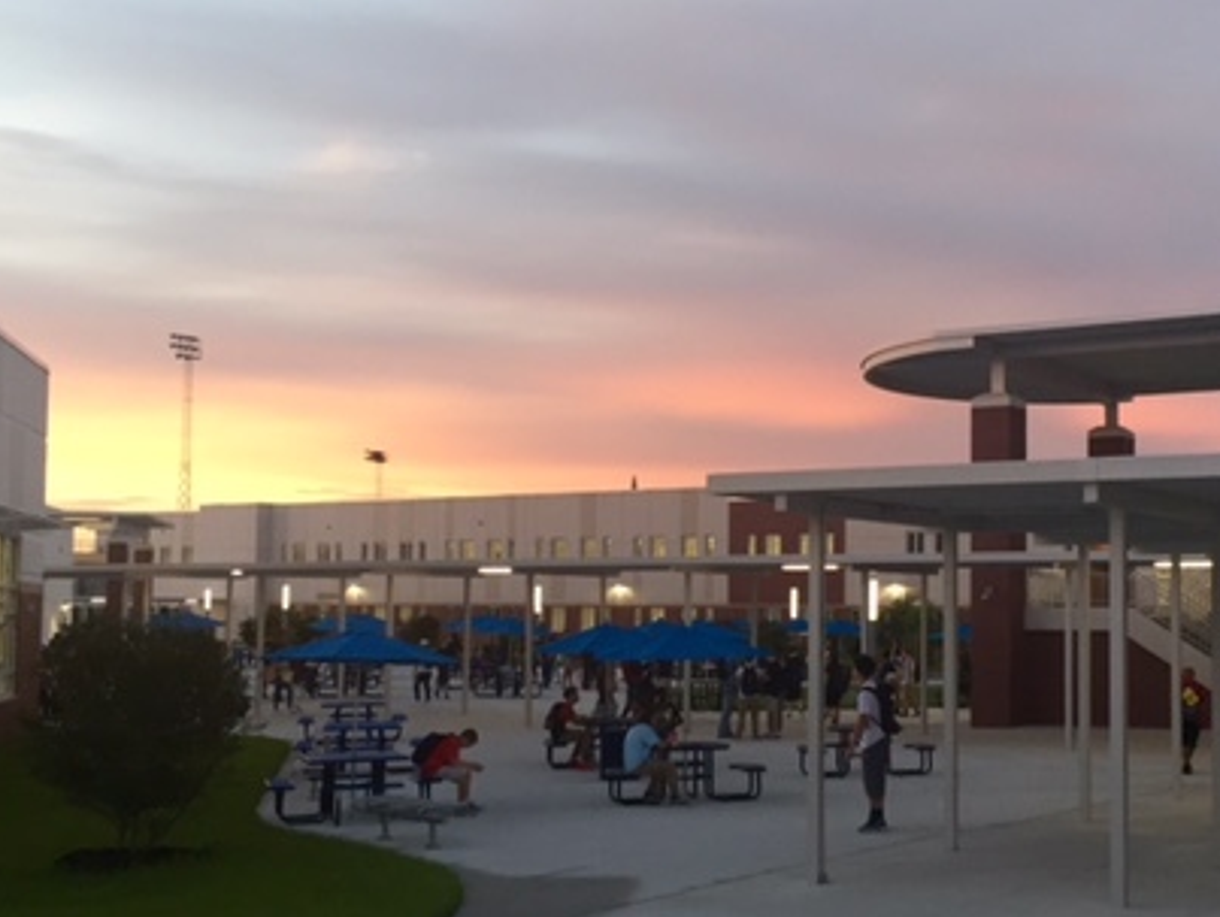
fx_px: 1623
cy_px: 530
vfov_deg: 31.5
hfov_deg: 40.7
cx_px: 805
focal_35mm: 46
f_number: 2.2
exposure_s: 1/30
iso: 32
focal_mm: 4.15
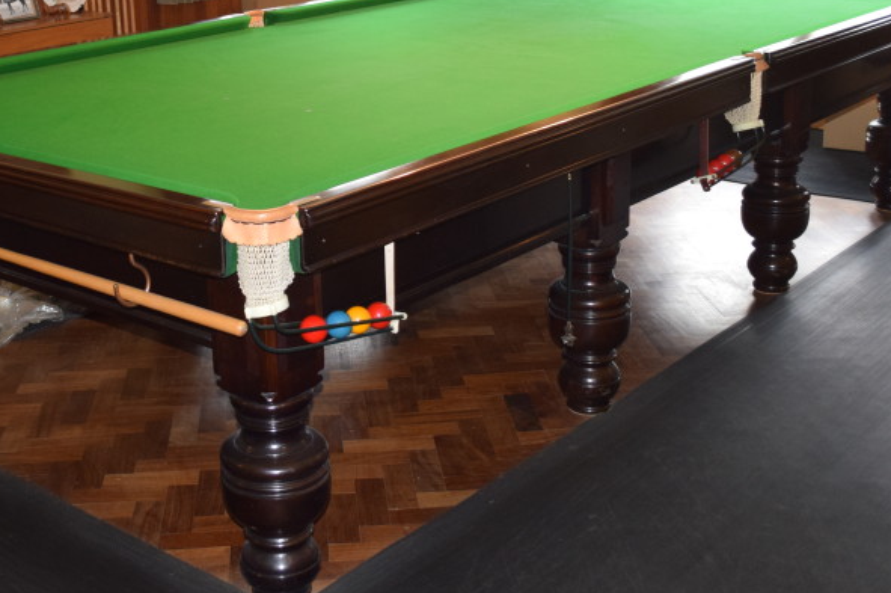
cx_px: 350
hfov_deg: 38.0
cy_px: 146
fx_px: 1286
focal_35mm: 52
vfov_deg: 25.6
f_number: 3.8
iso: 1000
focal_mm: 20
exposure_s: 1/60
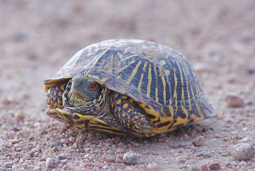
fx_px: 3616
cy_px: 86
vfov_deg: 2.7
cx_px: 128
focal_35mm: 510
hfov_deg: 4.0
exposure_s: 1/125
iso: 1000
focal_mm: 340
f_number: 7.1
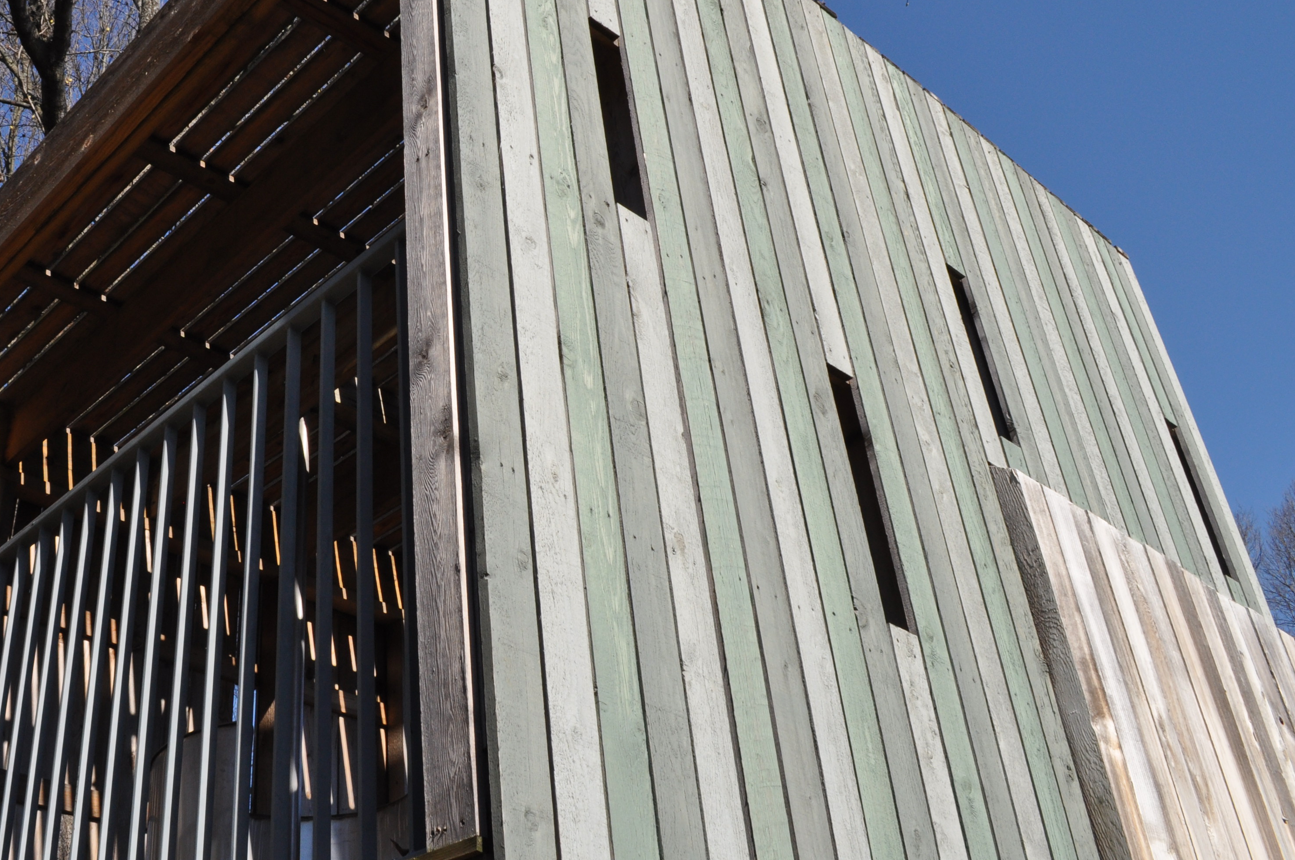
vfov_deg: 33.8
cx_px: 442
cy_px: 290
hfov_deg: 48.8
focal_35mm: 39
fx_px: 1401
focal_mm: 18
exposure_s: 1/320
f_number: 13
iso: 400
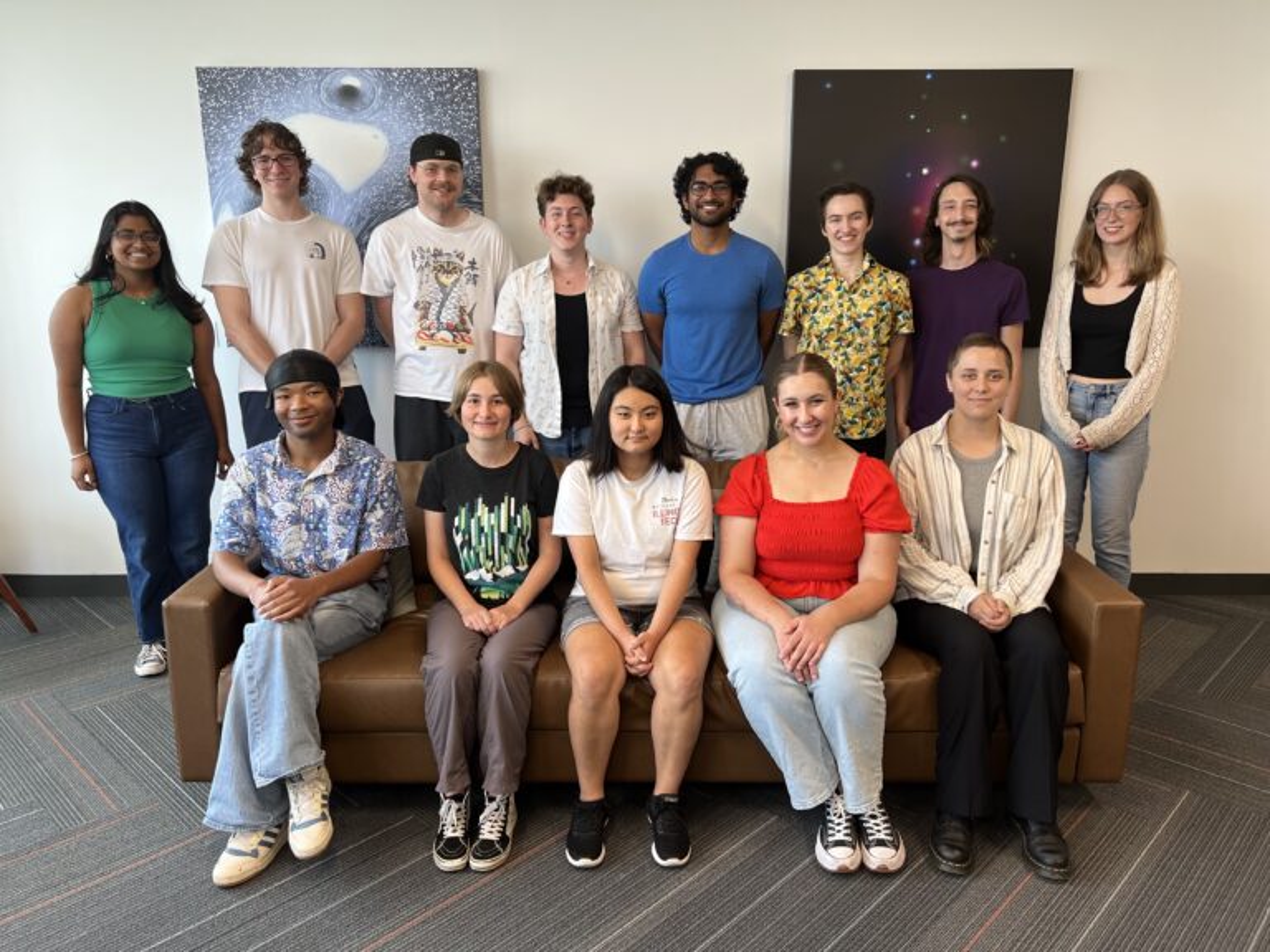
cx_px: 635
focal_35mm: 26
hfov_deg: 67.3
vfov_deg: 53.1
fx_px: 954
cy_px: 476
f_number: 1.5
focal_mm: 5.7
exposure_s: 1/60
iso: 80
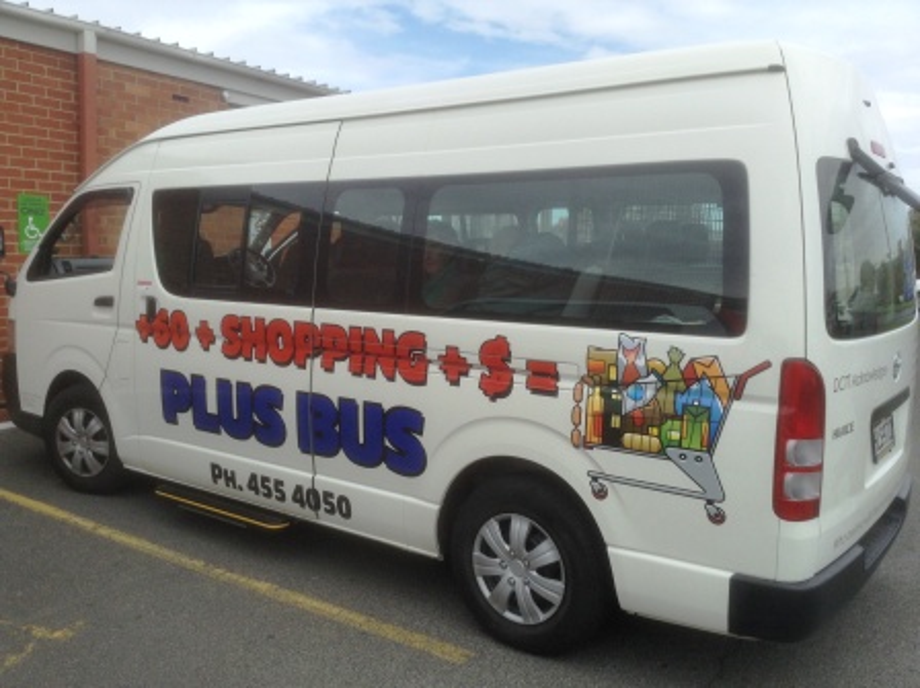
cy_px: 344
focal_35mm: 33
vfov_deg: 42.9
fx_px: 876
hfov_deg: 55.4
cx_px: 460
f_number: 2.4
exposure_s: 1/772
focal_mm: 3.3
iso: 32
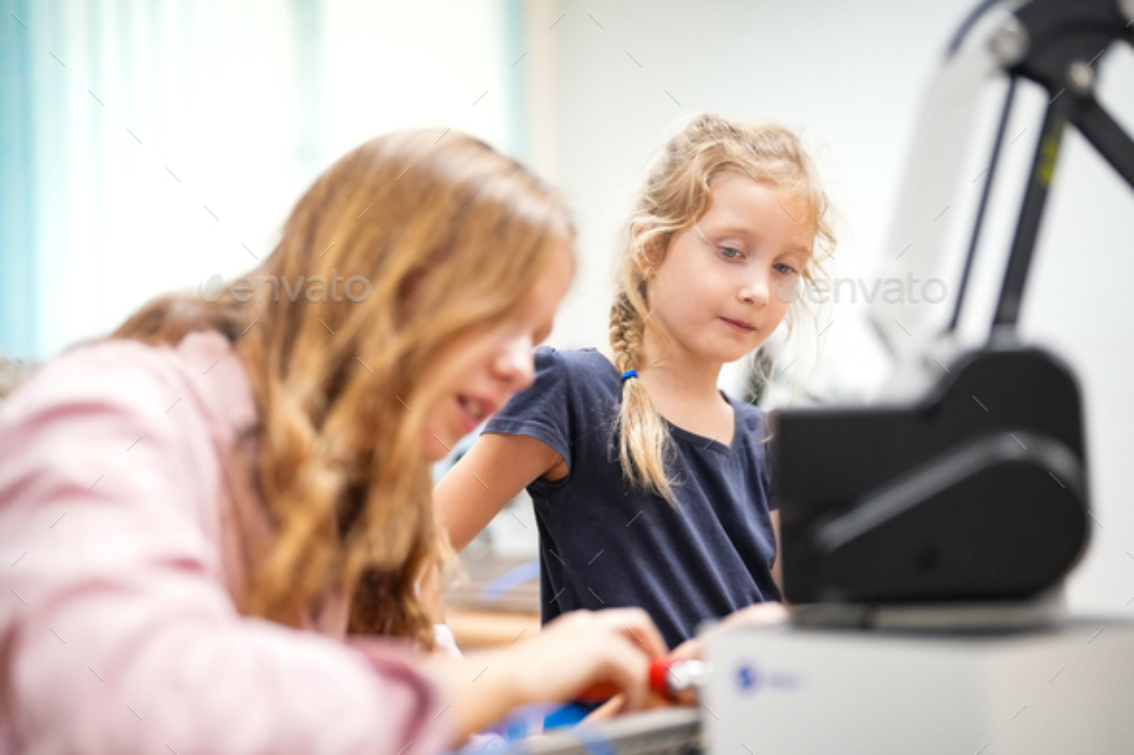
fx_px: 1574
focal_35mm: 50
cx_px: 567
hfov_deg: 39.6
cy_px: 378
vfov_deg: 27.0
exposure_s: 1/571
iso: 4000
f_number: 1.4
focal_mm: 50
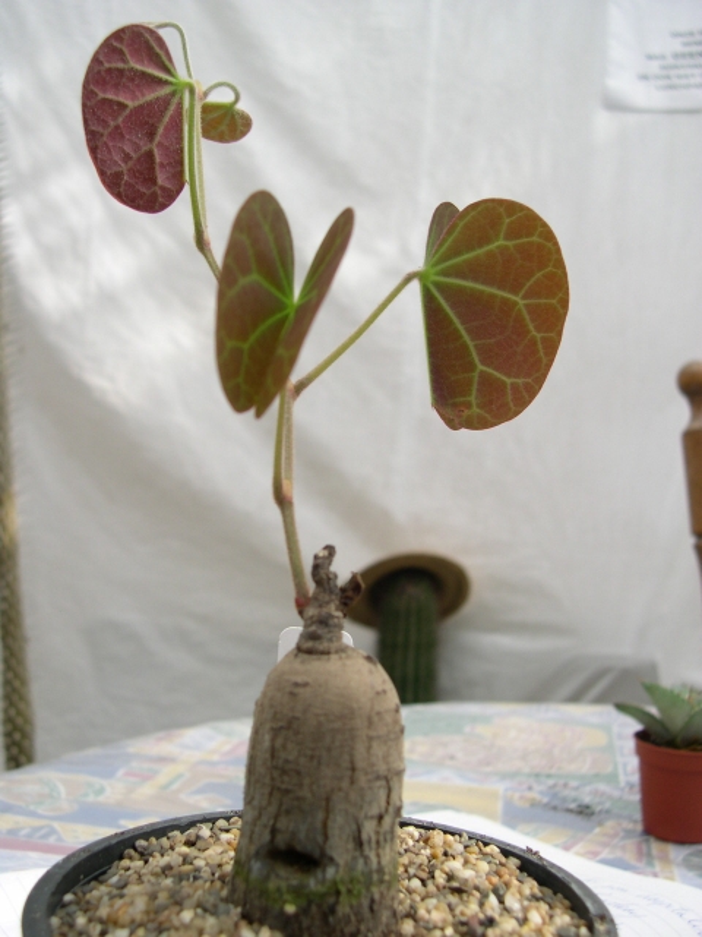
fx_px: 1028
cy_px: 468
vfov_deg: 49.0
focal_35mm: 38
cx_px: 351
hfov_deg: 37.7
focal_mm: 8
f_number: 2.8
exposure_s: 1/313
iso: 100
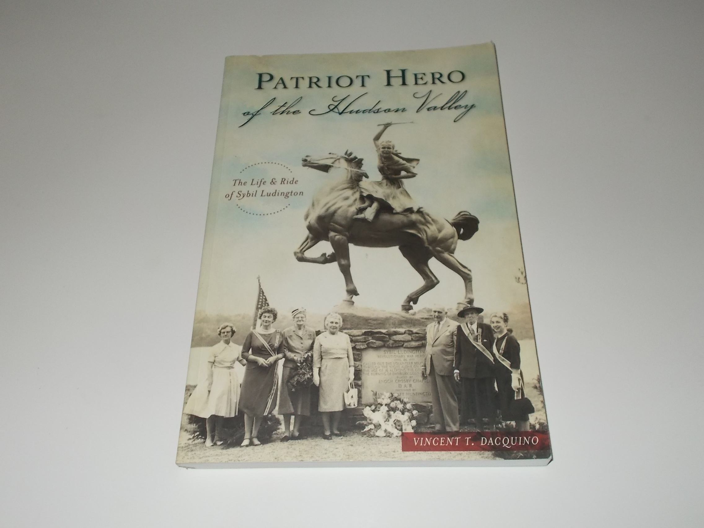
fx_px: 691
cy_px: 264
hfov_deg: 54.0
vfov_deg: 41.8
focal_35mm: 34
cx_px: 352
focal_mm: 6
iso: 200
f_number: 3.6
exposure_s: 1/25
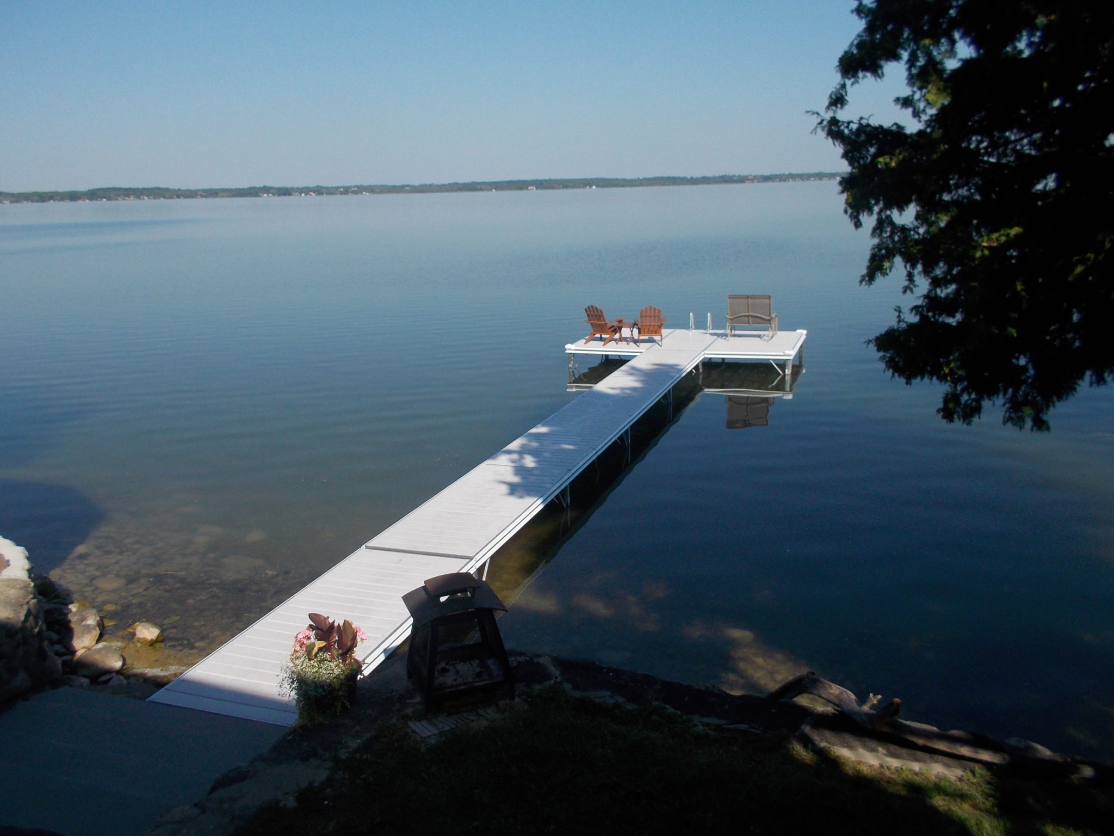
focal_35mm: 29
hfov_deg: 61.7
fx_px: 933
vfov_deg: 48.2
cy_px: 418
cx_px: 557
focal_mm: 4.1
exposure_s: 1/1000
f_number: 3.3
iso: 80
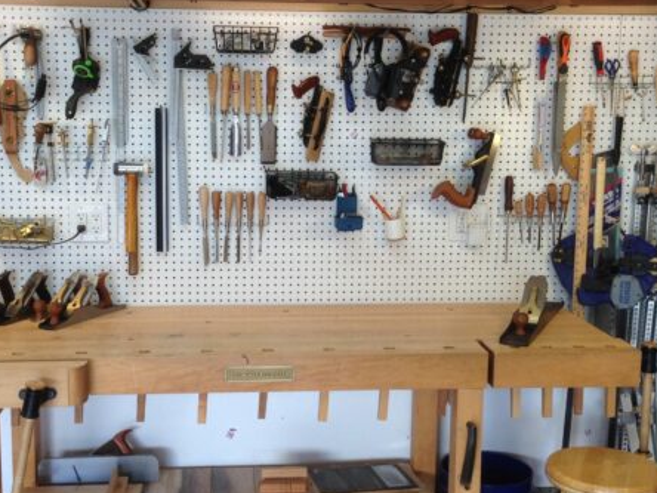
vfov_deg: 28.0
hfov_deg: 36.7
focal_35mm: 52
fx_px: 987
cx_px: 274
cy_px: 249
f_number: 2.4
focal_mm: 4.12
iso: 80
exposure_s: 1/120
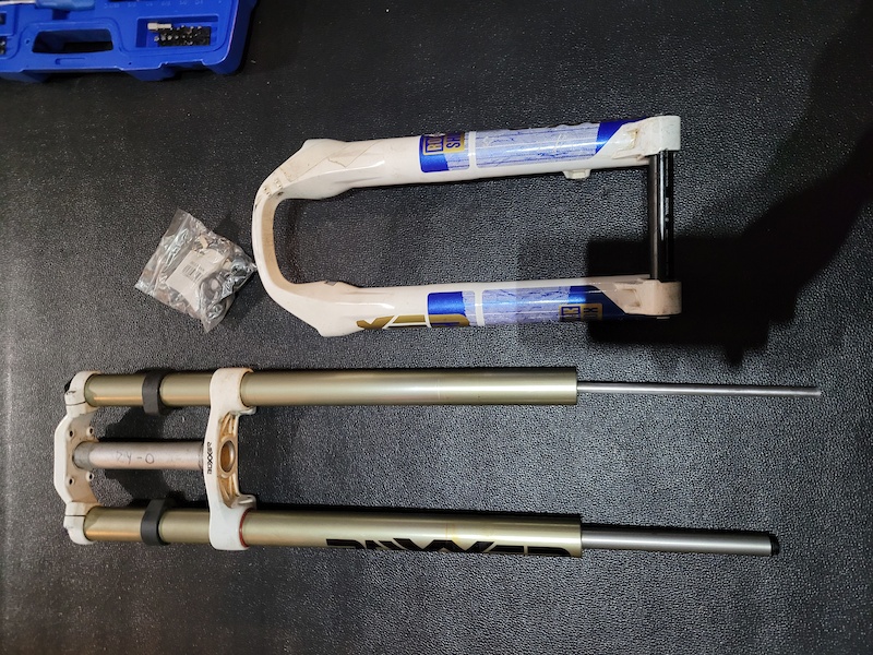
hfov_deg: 67.3
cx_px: 436
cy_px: 328
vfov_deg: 53.1
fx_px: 656
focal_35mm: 26
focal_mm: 5.4
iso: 640
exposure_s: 1/24
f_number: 1.8
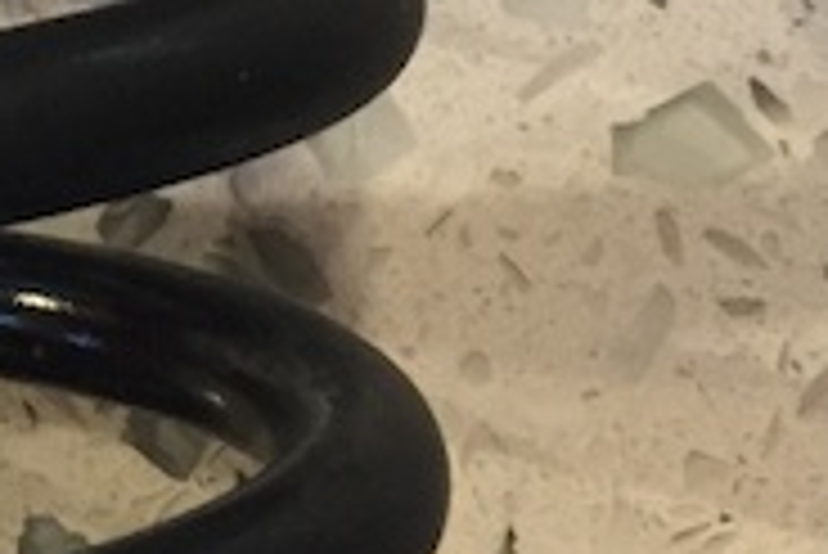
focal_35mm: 131
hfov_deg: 15.1
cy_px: -509
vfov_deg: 9.8
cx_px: -176
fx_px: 3015
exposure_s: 1/30
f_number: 2.2
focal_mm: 4.15
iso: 160
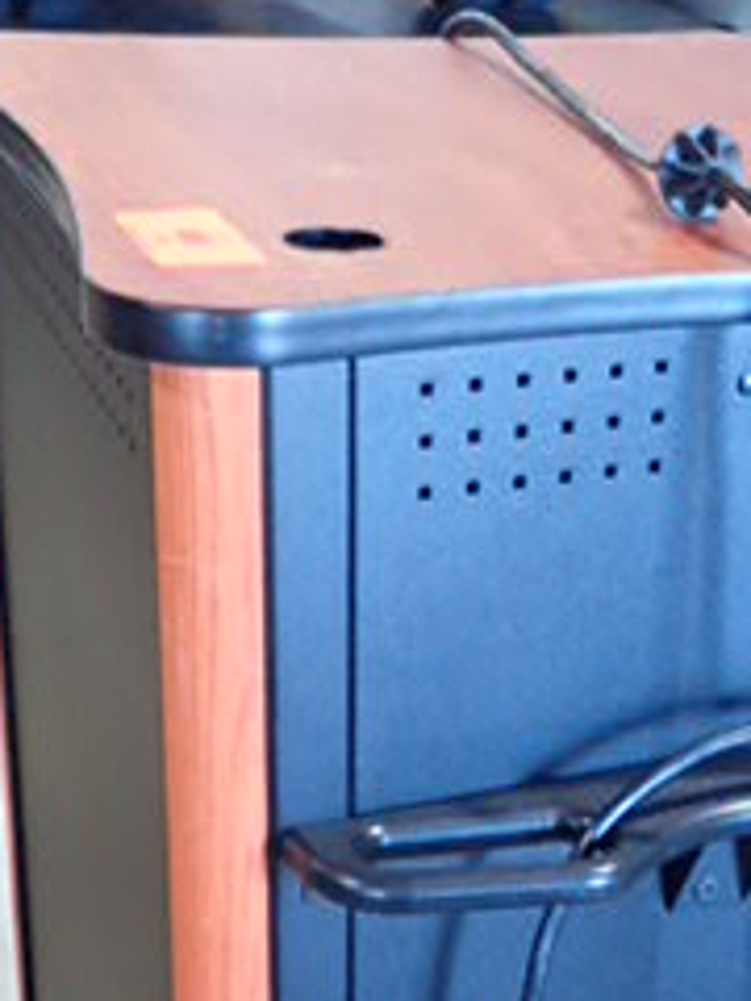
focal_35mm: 80
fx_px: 2314
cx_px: 617
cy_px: 918
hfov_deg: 18.2
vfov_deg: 23.7
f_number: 2.3
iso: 400
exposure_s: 1/30
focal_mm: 5.5
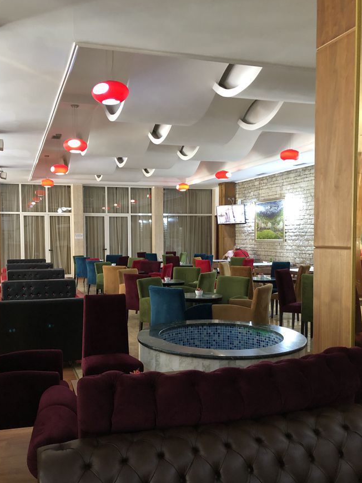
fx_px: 460
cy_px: 270
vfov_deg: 55.2
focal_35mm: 33
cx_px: 152
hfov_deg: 42.8
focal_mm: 4
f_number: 1.8
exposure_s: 1/9
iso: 100
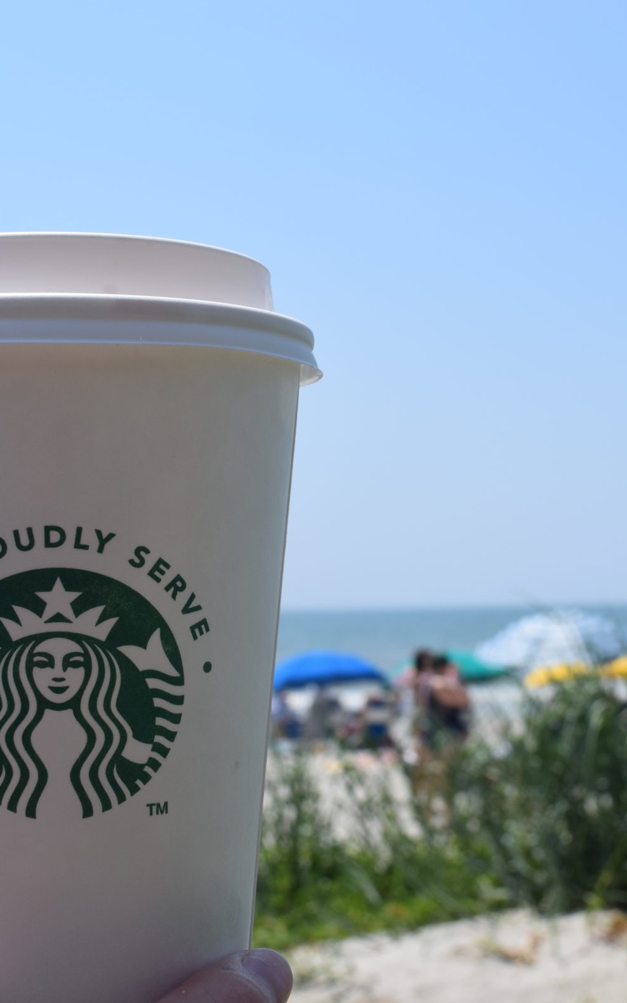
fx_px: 1749
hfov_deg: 20.2
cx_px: 461
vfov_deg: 32.0
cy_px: 534
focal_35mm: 64
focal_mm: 26
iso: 200
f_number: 11
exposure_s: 1/500
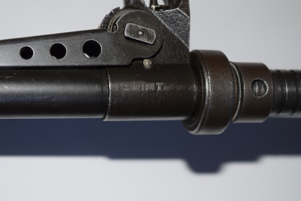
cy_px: 100
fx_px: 690
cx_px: 150
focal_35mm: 82
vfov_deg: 16.6
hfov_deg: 24.6
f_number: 8
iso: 100
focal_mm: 55
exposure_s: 1/60
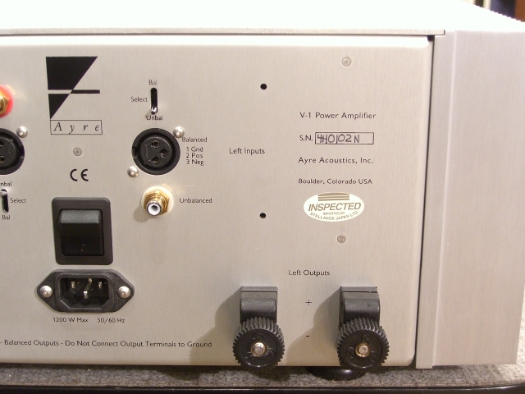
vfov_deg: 25.7
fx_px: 864
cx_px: 262
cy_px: 197
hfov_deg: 33.8
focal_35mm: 57
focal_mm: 11.8
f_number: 3.6
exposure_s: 1/6
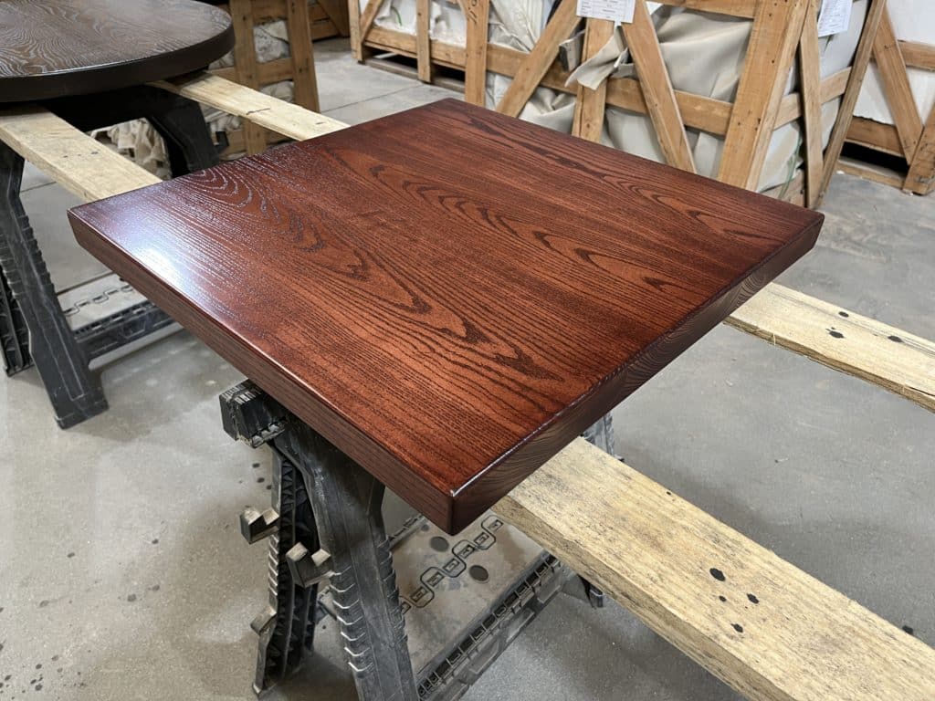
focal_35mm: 26
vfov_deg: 53.1
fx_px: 702
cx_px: 468
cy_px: 350
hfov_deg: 67.3
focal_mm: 5.1
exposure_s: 1/60
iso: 100
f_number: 1.6
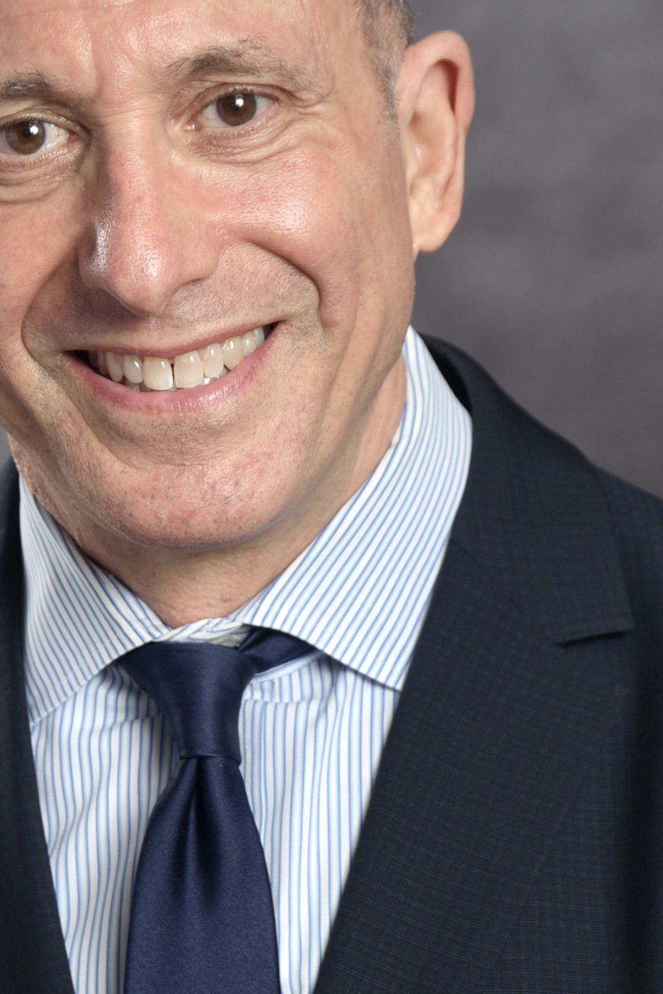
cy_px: 670
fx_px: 6380
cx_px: 147
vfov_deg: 8.9
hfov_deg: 5.9
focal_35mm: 231
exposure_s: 1/125
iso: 125
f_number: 6.3
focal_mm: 105
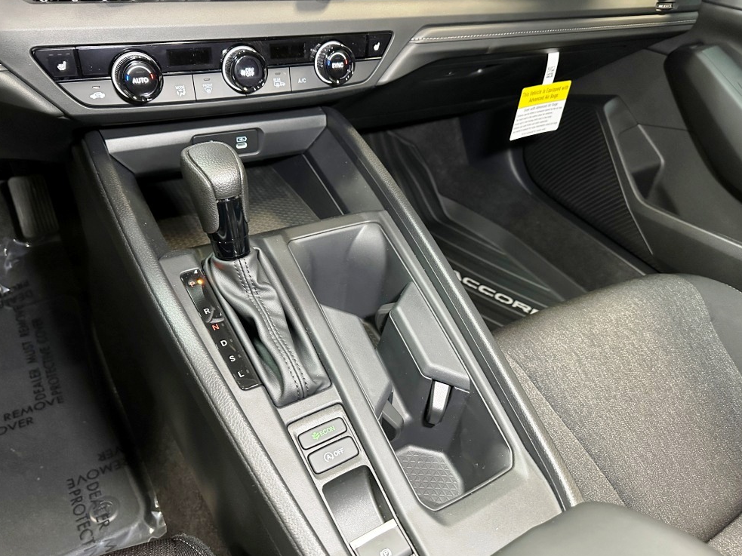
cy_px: 282
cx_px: 365
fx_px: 536
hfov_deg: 69.4
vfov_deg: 54.9
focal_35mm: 25
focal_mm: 6.86
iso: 800
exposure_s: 1/30
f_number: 1.78
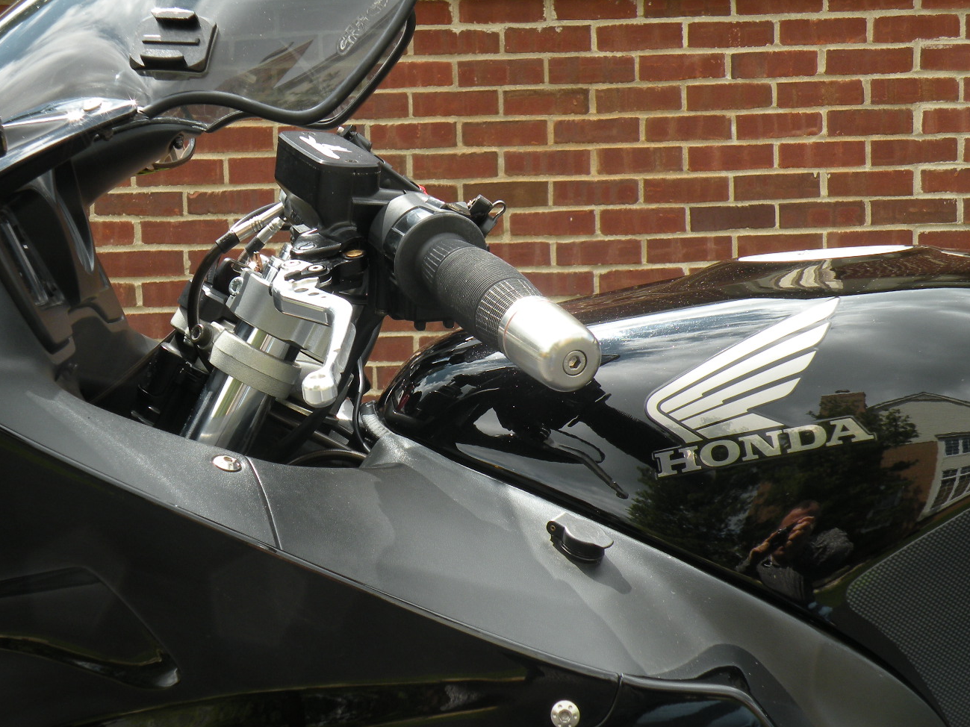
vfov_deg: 21.3
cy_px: 350
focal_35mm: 69
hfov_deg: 28.2
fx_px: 1933
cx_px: 440
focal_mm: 9.8
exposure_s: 1/128
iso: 64
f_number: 5
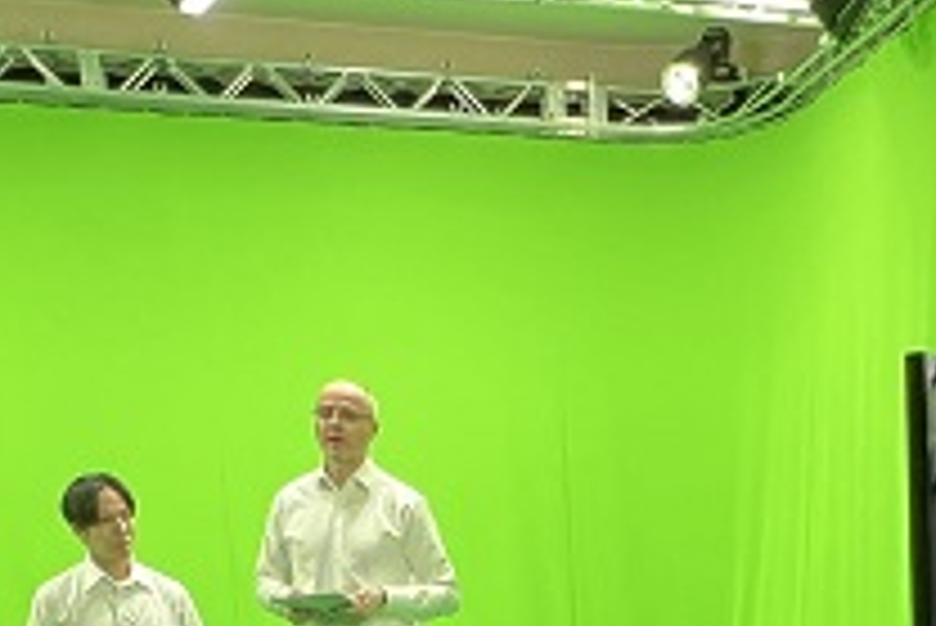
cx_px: 788
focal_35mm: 52
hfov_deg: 36.5
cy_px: 896
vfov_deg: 22.2
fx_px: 1353
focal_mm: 1.57
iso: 200
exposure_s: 1/99
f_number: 1.8
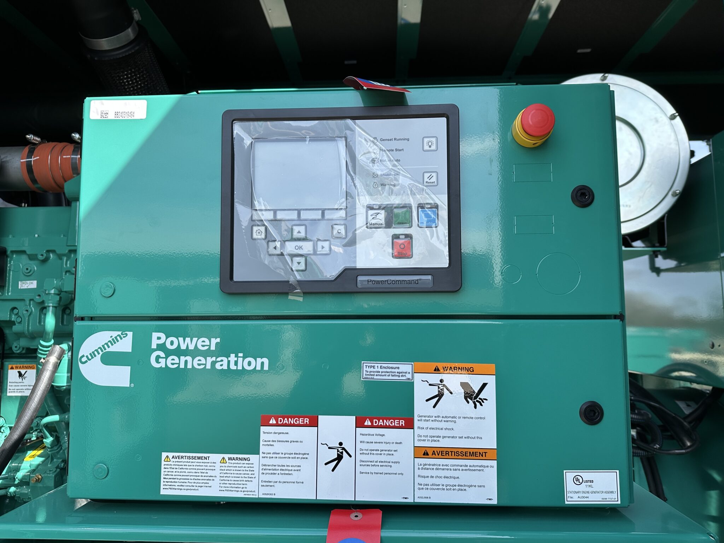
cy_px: 272
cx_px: 362
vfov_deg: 56.8
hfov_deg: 71.6
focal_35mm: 24
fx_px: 502
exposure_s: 1/1339
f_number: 1.78
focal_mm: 6.86
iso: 80
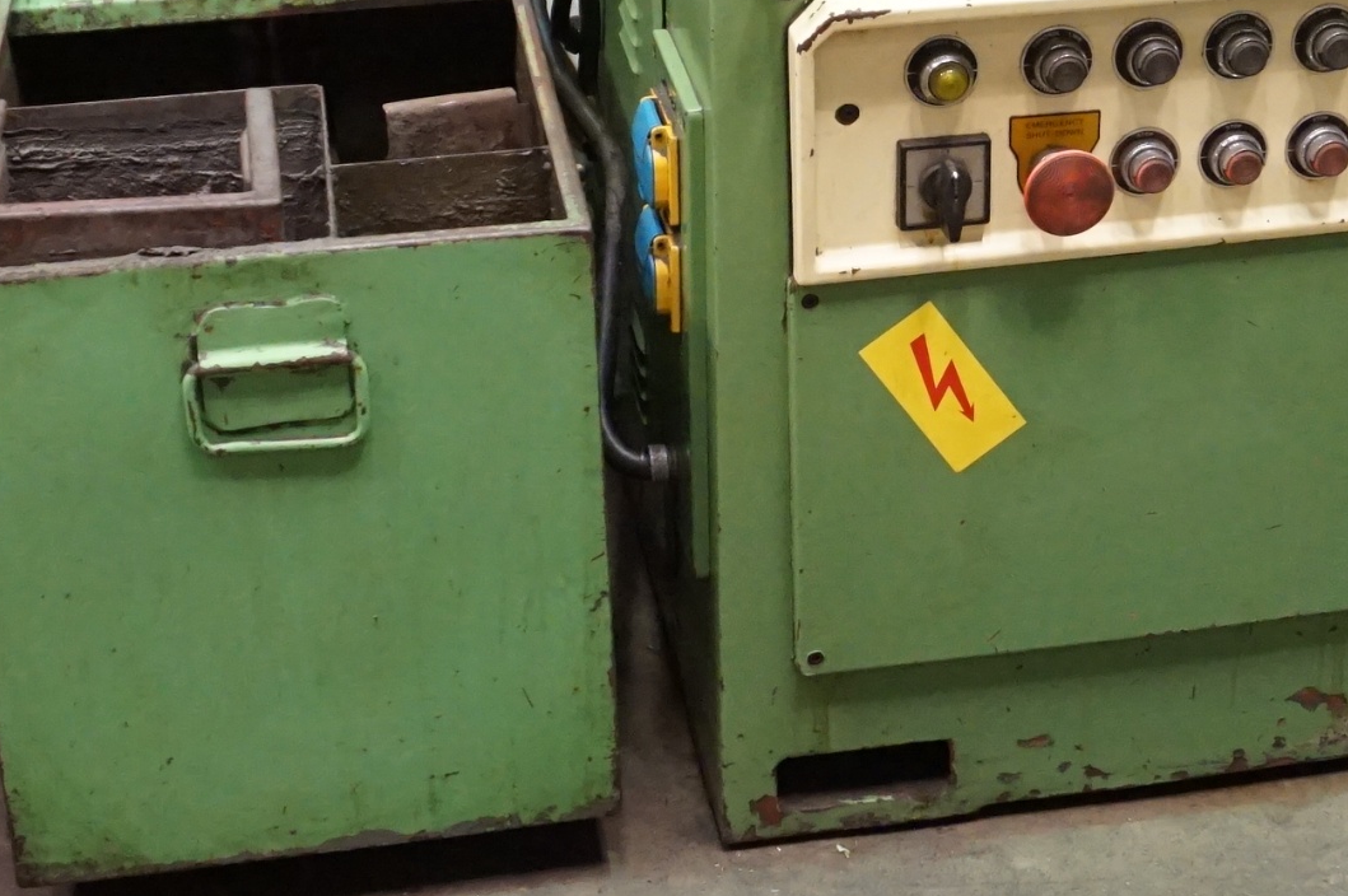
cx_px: 859
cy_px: 103
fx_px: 2768
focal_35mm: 74
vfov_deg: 18.1
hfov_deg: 27.3
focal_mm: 16
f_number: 3.5
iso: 2500
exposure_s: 1/160
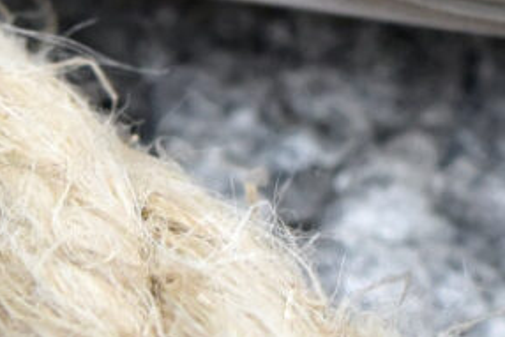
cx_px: 562
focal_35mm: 429
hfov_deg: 4.8
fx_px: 6021
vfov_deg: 3.1
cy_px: -693
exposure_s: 1/400
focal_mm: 60
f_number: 7.1
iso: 2000
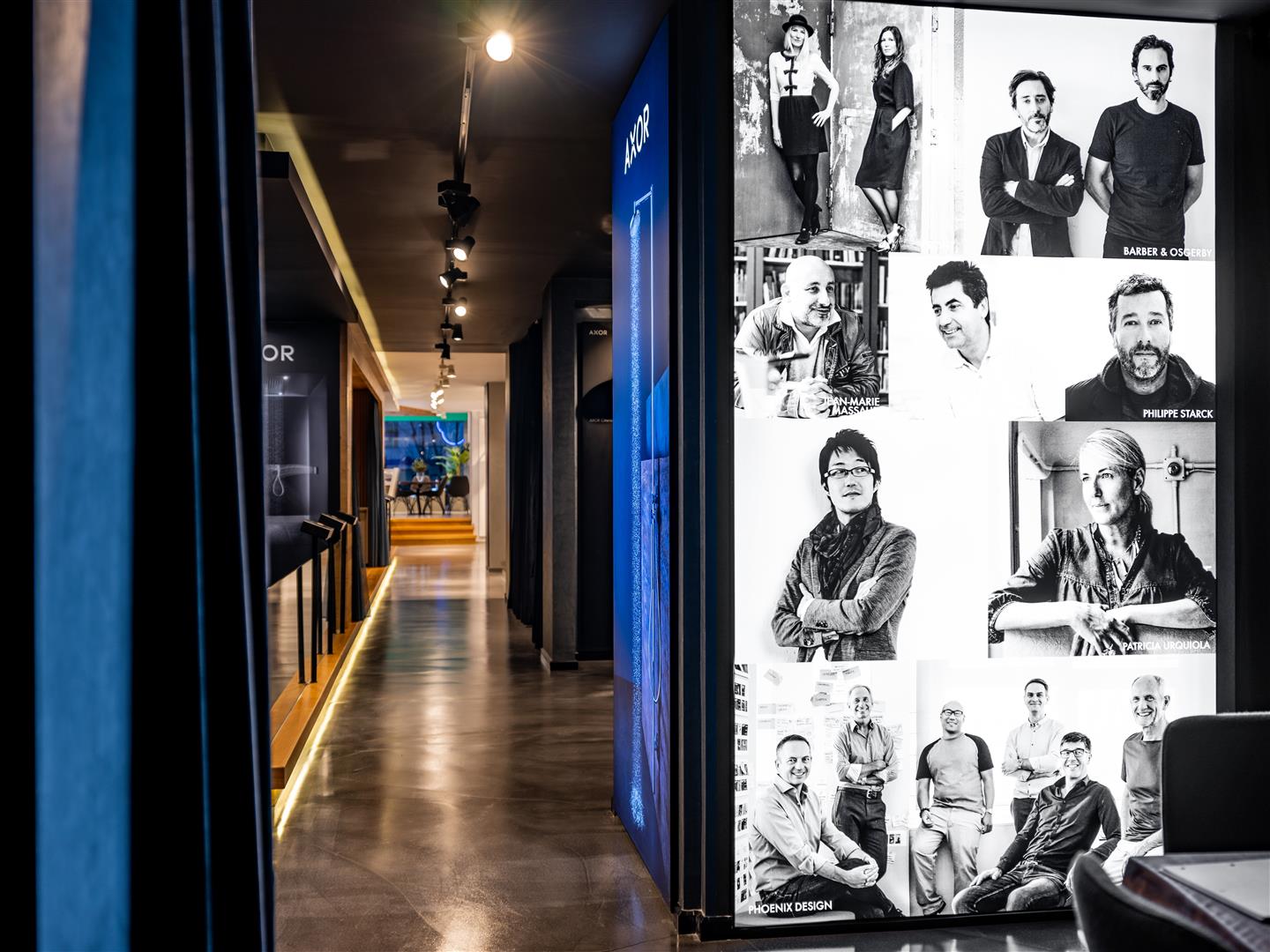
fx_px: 1174
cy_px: 476
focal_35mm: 32
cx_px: 635
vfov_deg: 44.2
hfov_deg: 56.8
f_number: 4
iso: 100
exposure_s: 1/20
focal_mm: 40.3
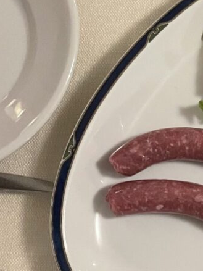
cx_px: 244
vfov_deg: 21.5
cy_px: 103
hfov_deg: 15.6
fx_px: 712
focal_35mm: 91
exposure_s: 1/25
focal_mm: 4.2
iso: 500
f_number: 1.6
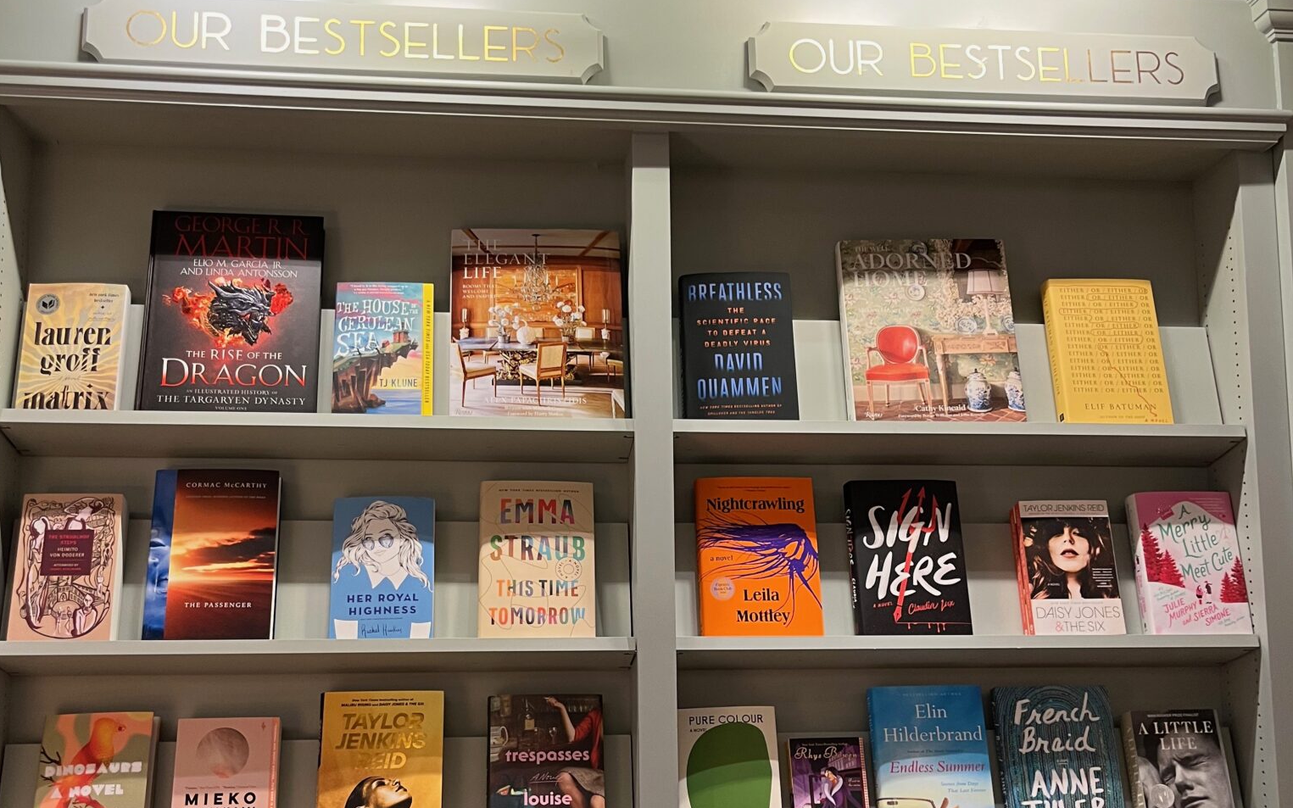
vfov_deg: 34.1
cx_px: 643
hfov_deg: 52.8
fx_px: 1304
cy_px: 552
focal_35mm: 37
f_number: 1.6
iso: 160
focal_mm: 5.1
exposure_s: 1/60
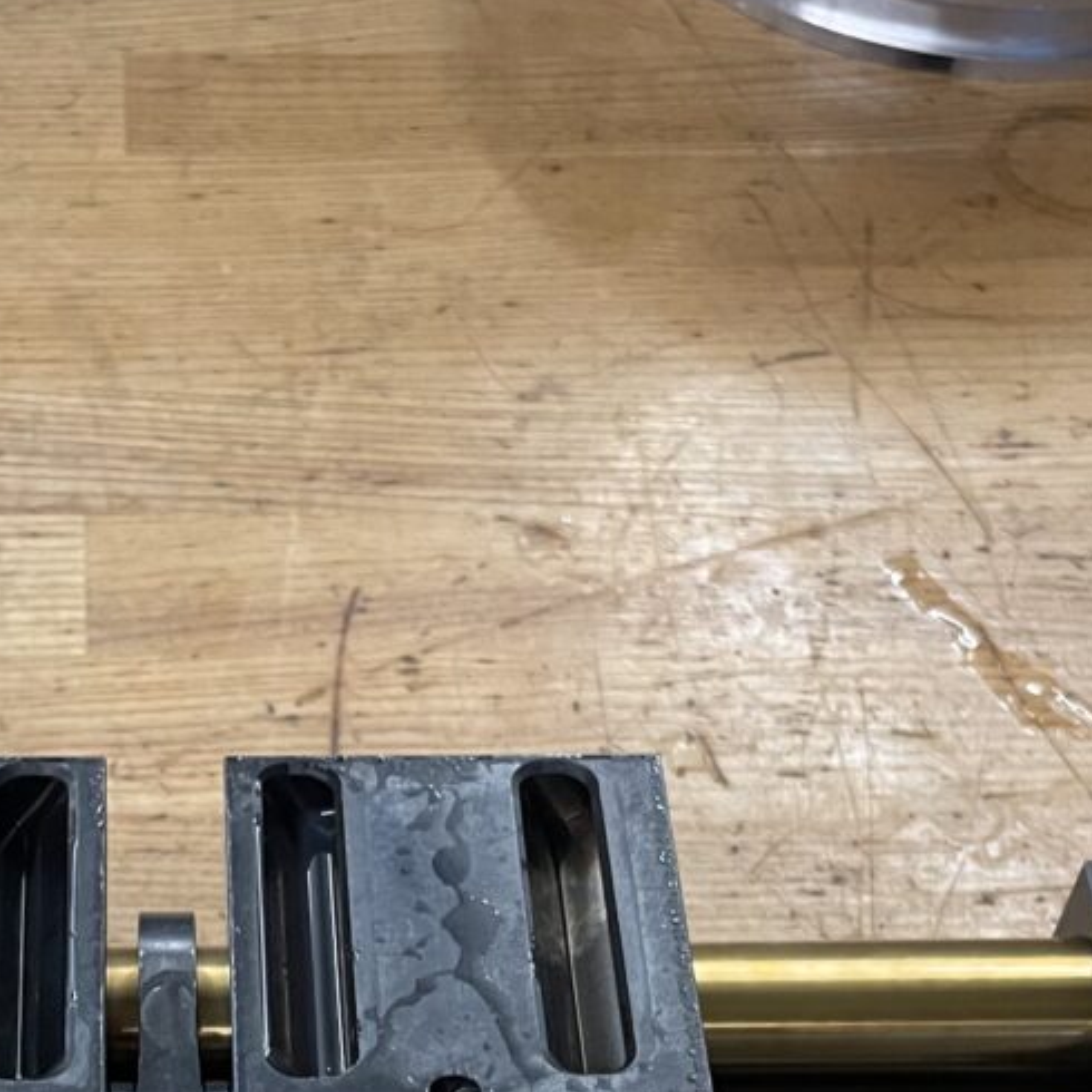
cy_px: 1192
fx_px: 2570
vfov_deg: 22.7
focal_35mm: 72
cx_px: 285
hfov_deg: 23.8
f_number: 1.6
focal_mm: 4.2
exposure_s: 1/60
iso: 250
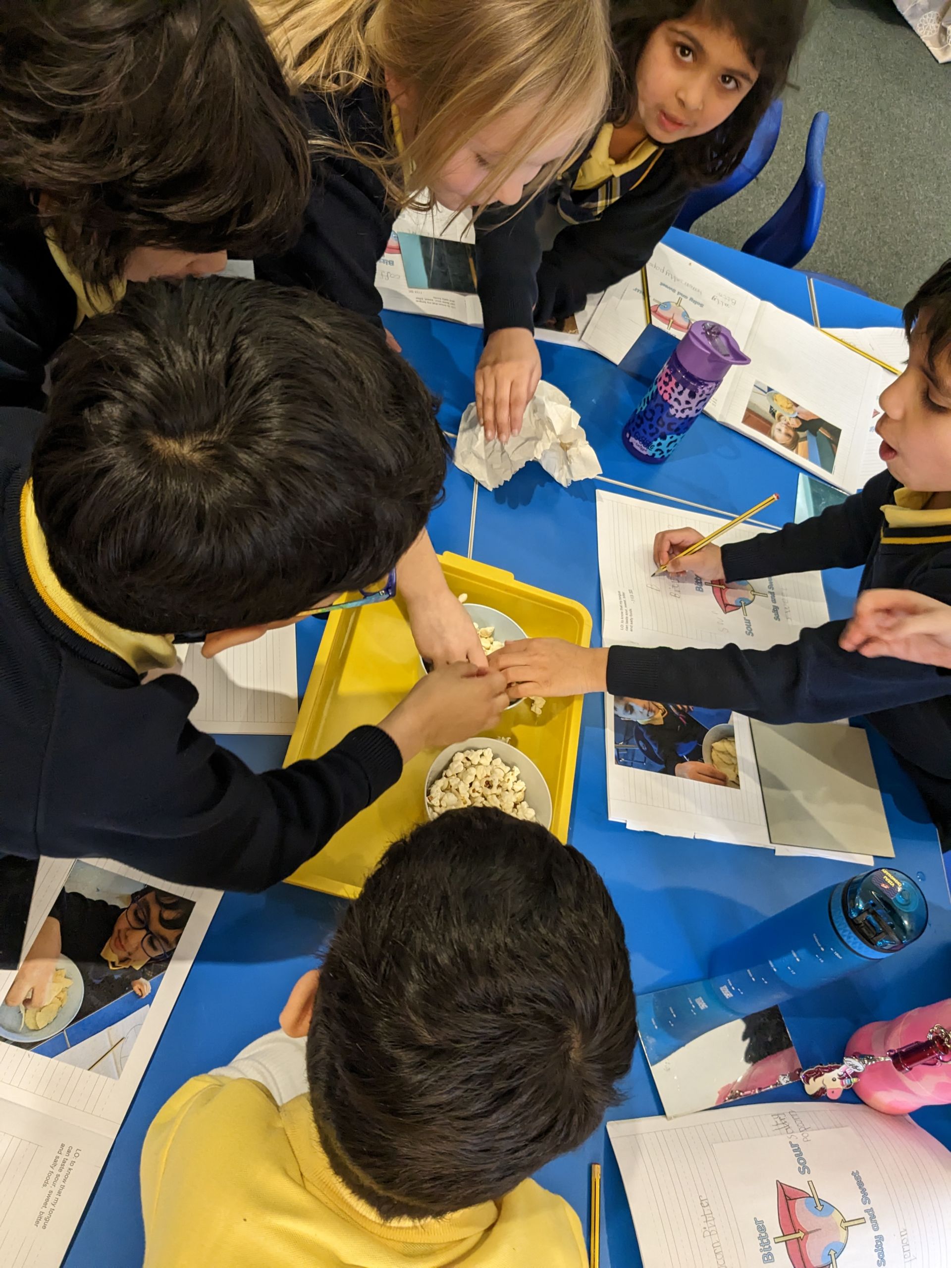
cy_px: 634
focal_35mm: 27
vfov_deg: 65.3
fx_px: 989
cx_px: 476
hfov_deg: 51.4
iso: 474
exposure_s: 1/99.9
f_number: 1.73
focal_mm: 4.38
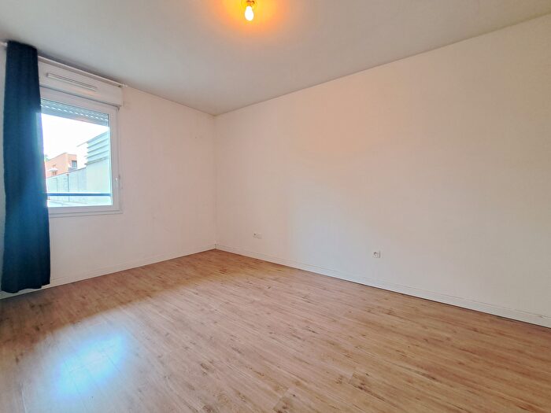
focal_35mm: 13
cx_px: 276
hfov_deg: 106.2
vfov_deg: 89.9
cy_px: 206
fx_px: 207
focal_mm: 1.74
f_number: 2.2
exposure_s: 1/50
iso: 250
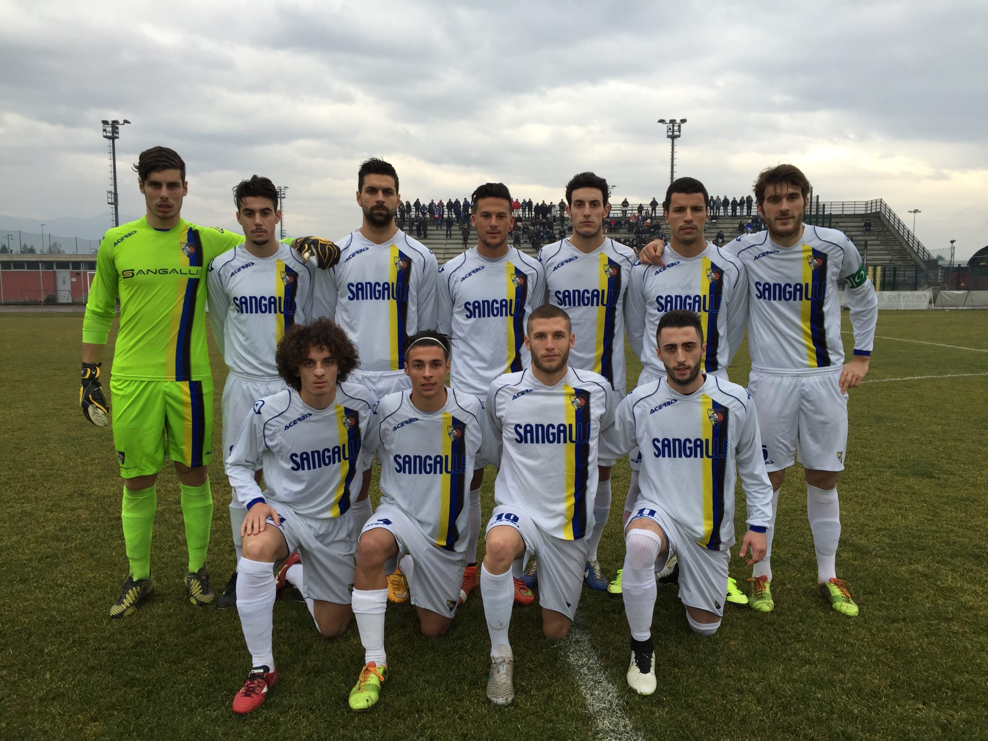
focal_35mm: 29
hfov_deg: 61.7
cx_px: 494
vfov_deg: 48.2
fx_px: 828
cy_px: 370
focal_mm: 4.15
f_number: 2.2
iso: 32
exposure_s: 1/155
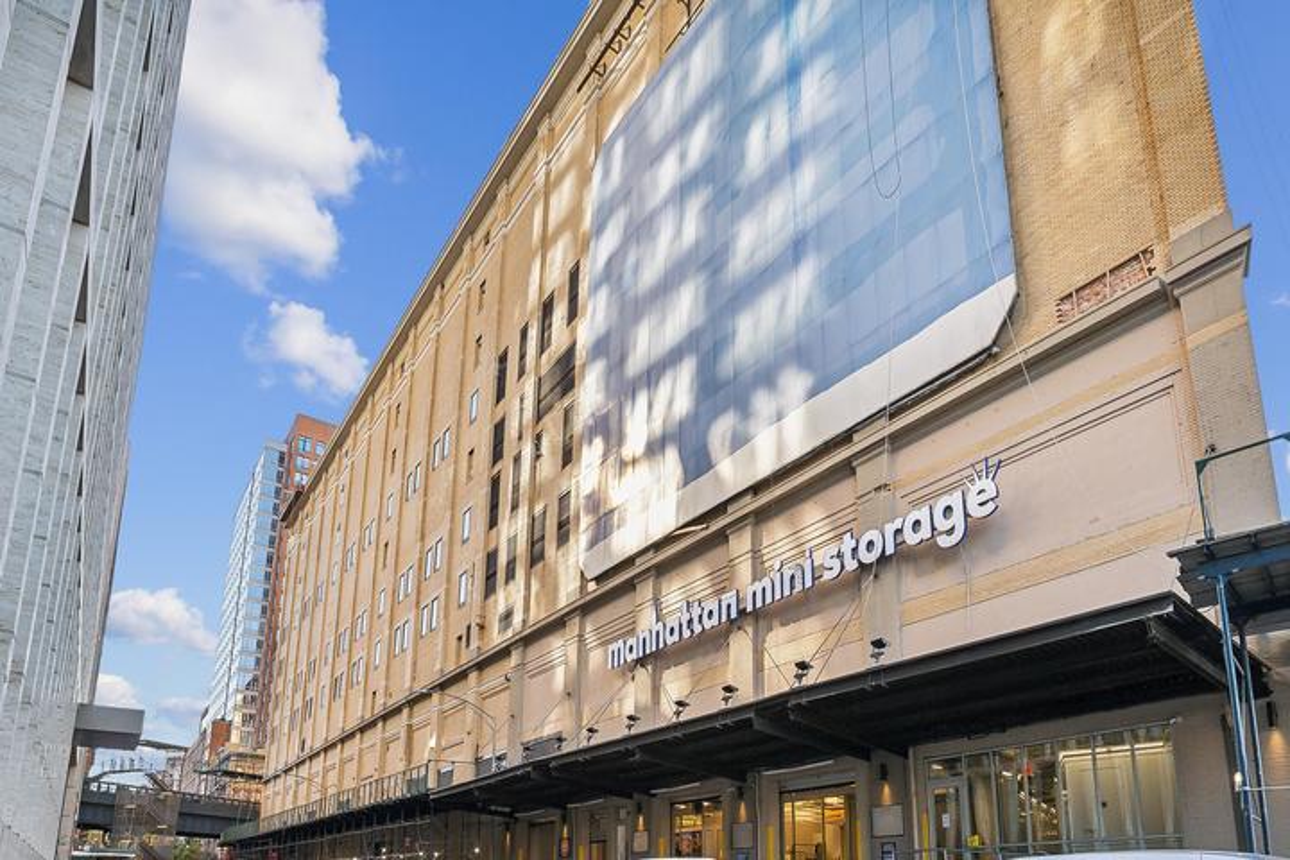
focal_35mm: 16
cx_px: 645
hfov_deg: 96.7
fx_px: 573
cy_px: 430
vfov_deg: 73.7
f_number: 9
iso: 200
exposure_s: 1/50
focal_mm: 16
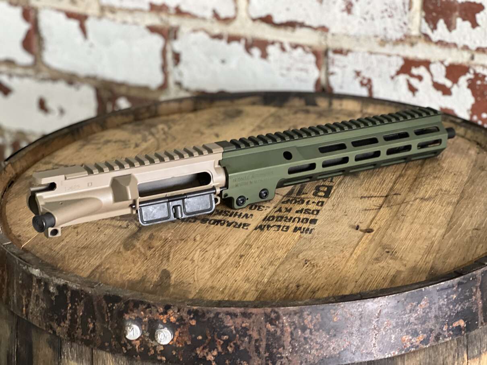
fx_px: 1083
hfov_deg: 25.3
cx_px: 244
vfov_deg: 19.1
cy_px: 182
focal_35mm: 77
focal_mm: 9
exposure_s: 1/40
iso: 320
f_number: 2.8
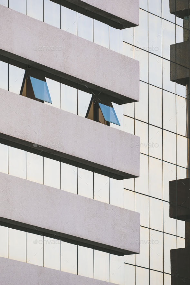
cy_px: 142
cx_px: 95
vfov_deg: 9.6
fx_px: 1702
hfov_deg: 6.4
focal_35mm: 215
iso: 200
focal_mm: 143.9
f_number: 6.4
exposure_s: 1/160
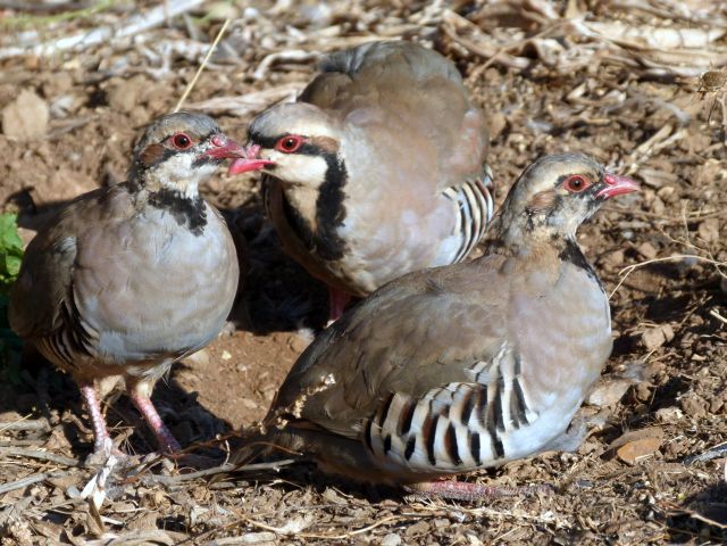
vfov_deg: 6.2
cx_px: 364
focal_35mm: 240
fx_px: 5040
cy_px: 273
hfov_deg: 8.2
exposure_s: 1/800
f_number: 4
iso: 100
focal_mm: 43.3
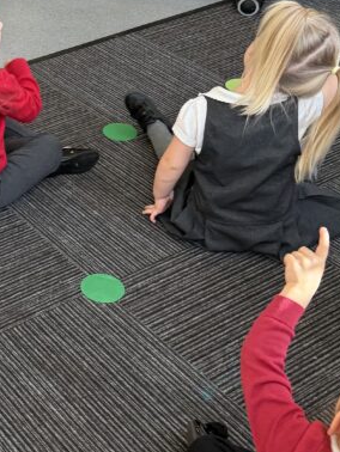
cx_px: -47
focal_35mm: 65
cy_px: 183
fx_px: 850
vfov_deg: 29.7
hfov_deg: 21.3
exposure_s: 1/72
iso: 200
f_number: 1.78
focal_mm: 6.76
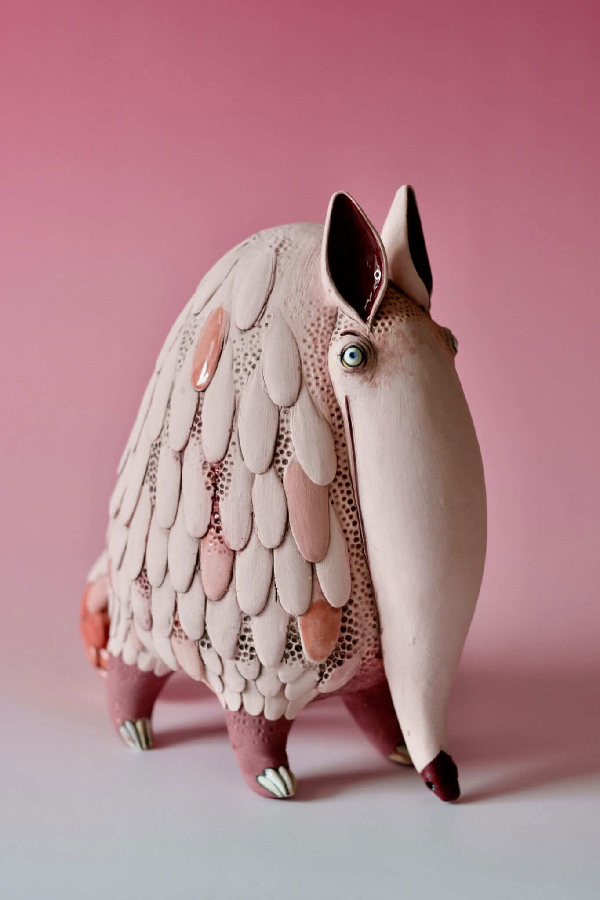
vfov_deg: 24.2
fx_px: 2100
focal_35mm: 84
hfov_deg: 16.3
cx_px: 300
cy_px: 450
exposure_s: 1/30
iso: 500
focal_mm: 56
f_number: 4
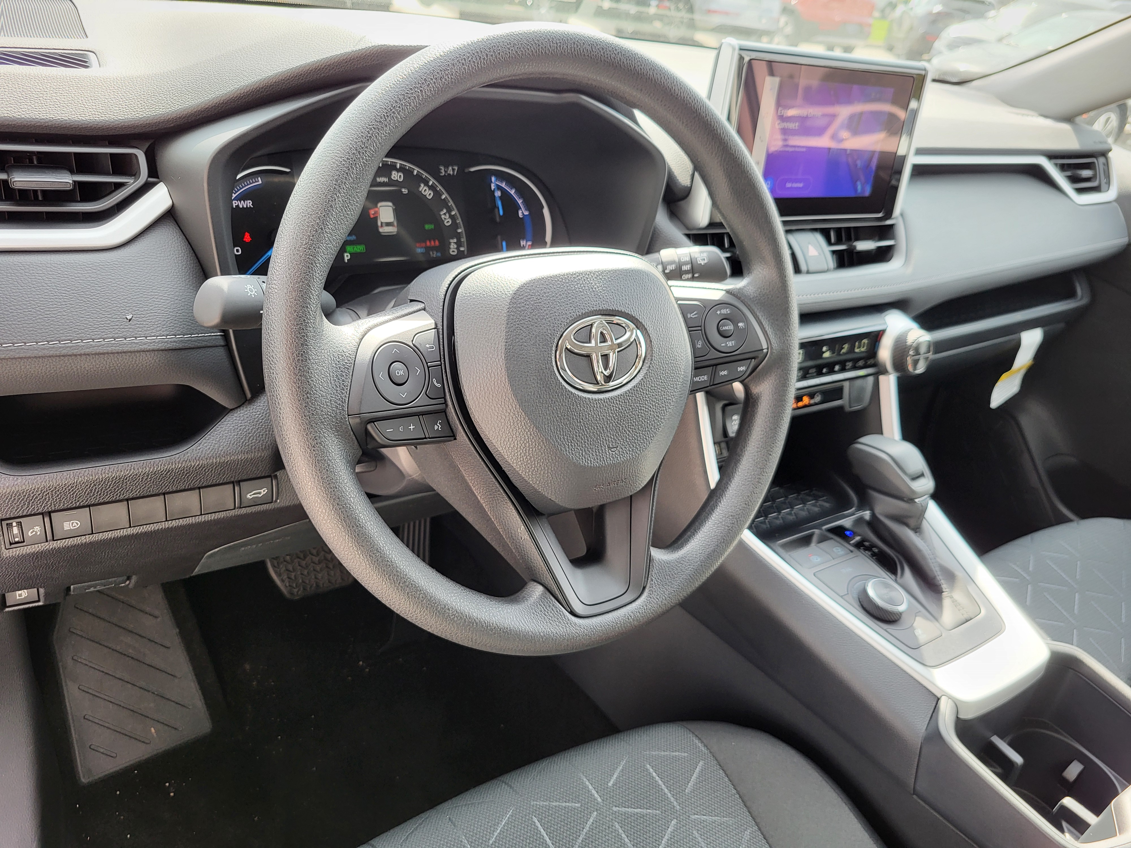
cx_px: 566
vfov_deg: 53.1
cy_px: 424
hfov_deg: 67.3
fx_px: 849
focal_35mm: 26
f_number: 1.8
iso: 64
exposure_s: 1/120
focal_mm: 5.4
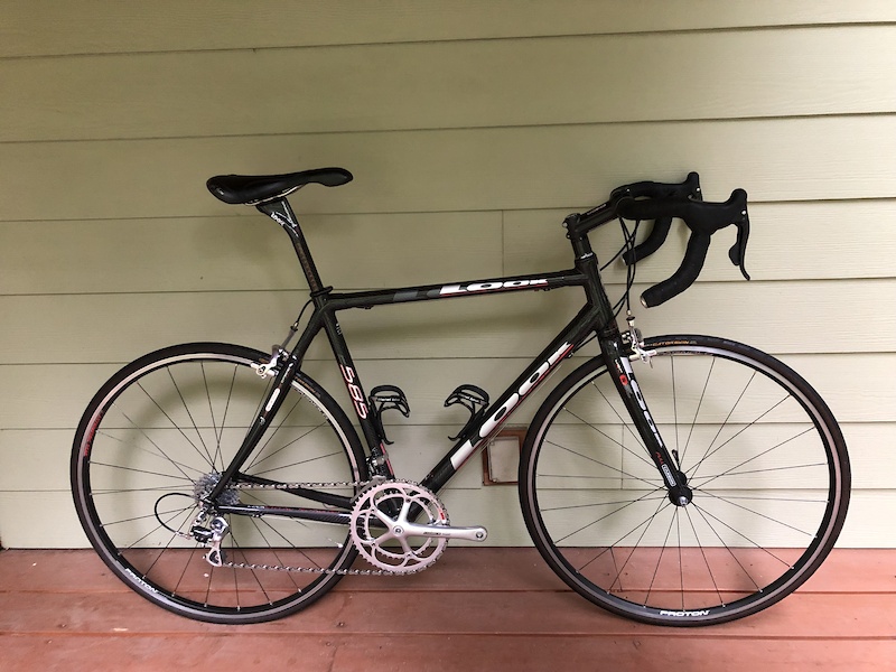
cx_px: 448
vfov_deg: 49.7
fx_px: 725
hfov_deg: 63.4
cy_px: 336
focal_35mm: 28
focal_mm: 3.99
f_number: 1.8
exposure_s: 1/15
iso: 100
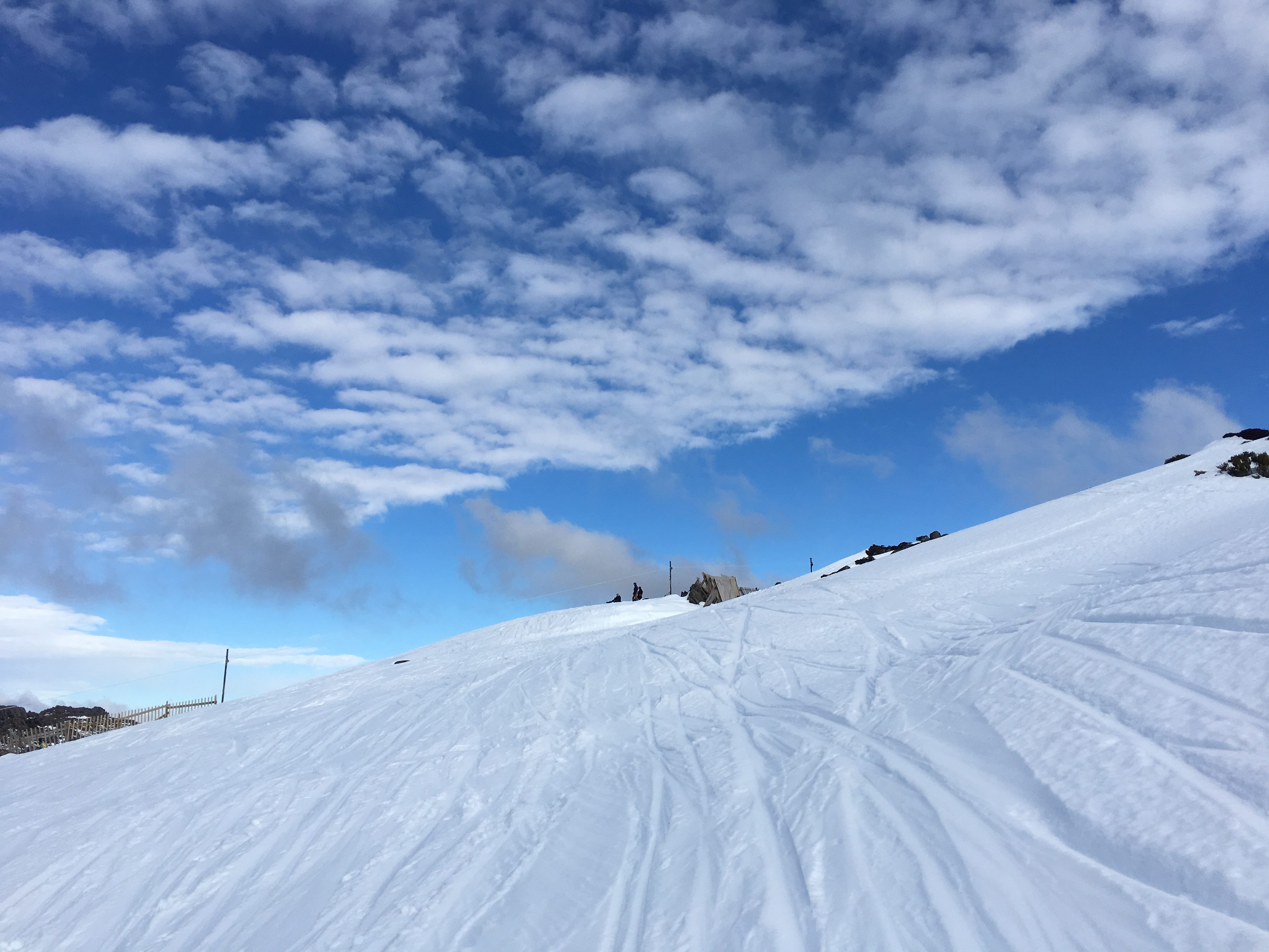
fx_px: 1063
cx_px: 634
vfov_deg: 48.2
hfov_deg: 61.7
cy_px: 476
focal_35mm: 29
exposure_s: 1/2481
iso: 25
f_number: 2.2
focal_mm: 4.15
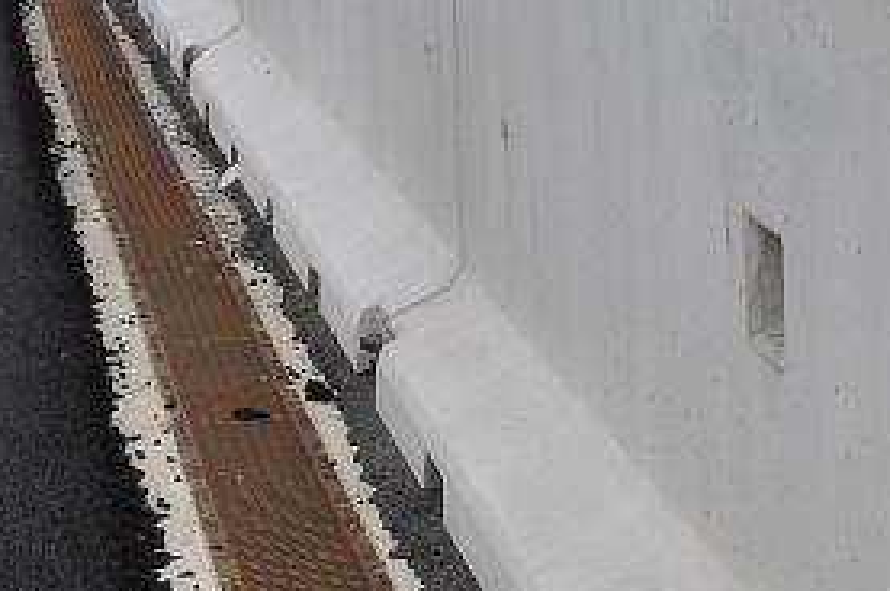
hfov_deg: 12.2
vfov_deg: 8.4
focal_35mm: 162
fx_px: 4004
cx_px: 1272
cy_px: 454
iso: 200
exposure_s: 1/400
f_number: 10
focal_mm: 25
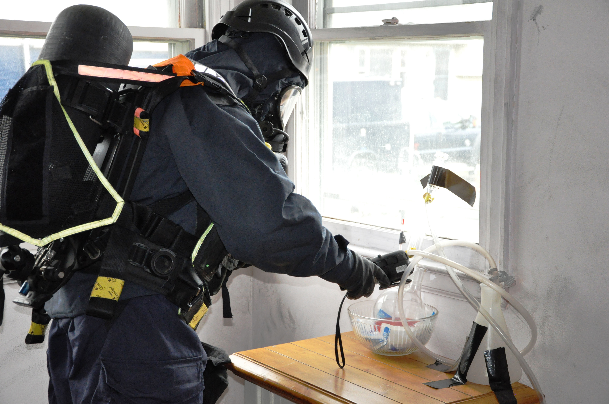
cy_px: 202
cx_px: 304
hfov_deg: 31.9
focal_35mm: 63
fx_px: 1064
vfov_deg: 21.5
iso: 2000
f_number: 5
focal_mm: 42
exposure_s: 1/100
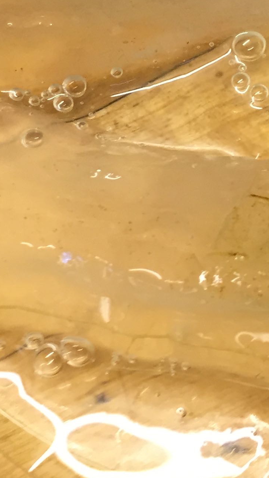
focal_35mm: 80
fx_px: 1015
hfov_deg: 15.1
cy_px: 118
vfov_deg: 26.2
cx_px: 158
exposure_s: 1/33
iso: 100
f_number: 2.2
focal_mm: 4.15
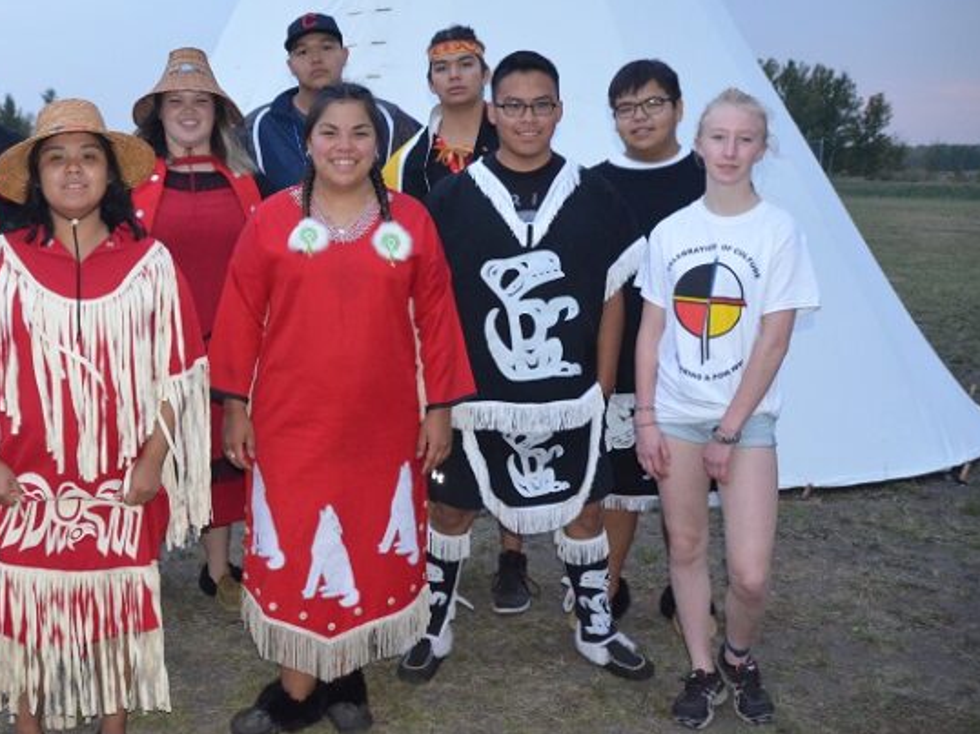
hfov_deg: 49.0
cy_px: 337
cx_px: 299
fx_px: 1047
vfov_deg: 38.6
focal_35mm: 37
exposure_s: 1/60
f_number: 3.5
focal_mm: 18
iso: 3200
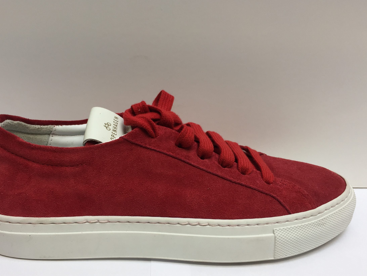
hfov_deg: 53.9
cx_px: 167
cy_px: 148
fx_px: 360
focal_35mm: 34
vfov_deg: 41.8
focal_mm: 4.15
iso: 32
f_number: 2.2
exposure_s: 1/50
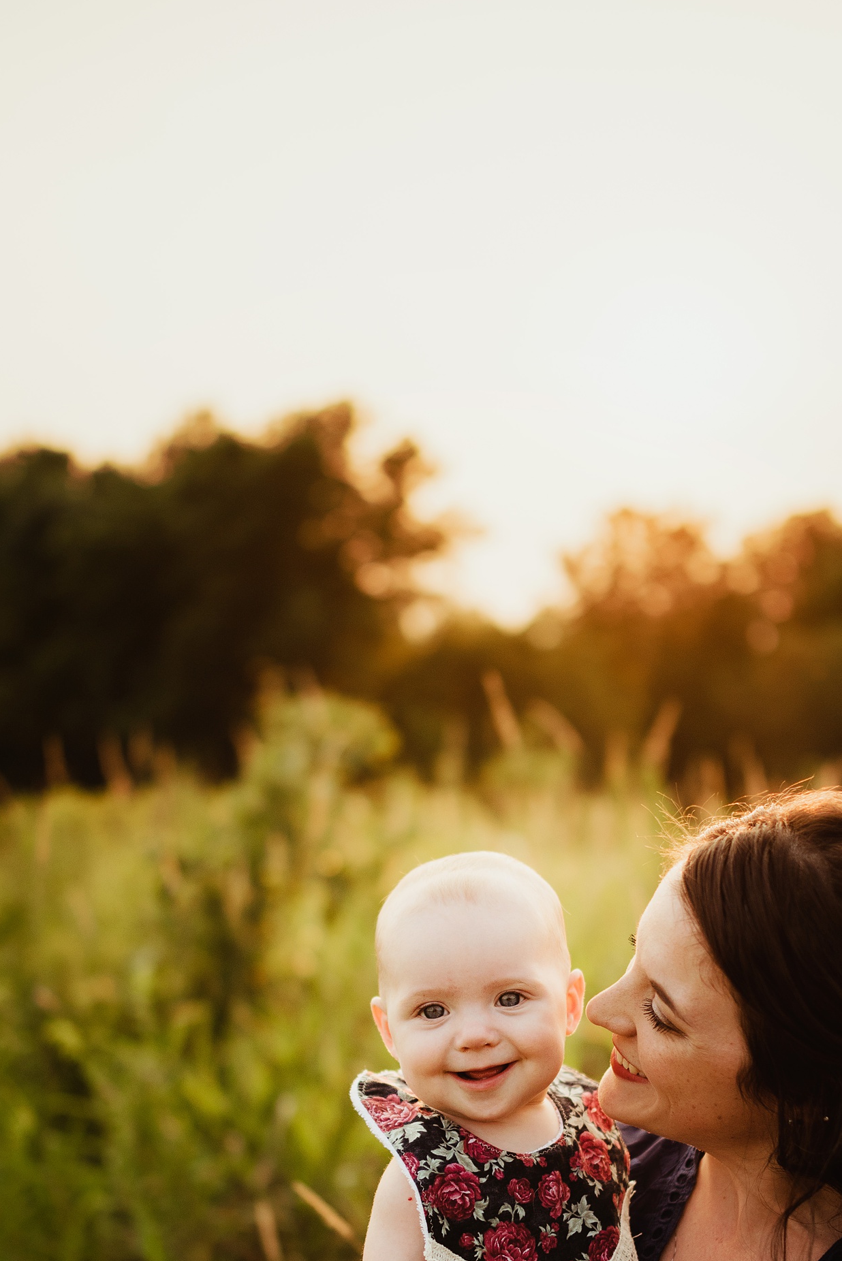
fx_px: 2033
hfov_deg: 23.4
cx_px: 477
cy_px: 994
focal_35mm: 58
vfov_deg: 33.6
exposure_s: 1/2500
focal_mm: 35
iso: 125
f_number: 1.4
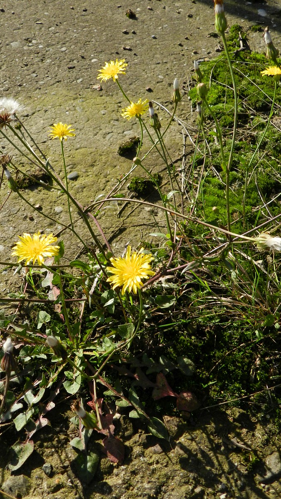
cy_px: 249
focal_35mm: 35
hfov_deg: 33.6
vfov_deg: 56.6
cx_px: 107
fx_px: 464
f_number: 3.7
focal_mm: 5.6
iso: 160
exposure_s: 1/800
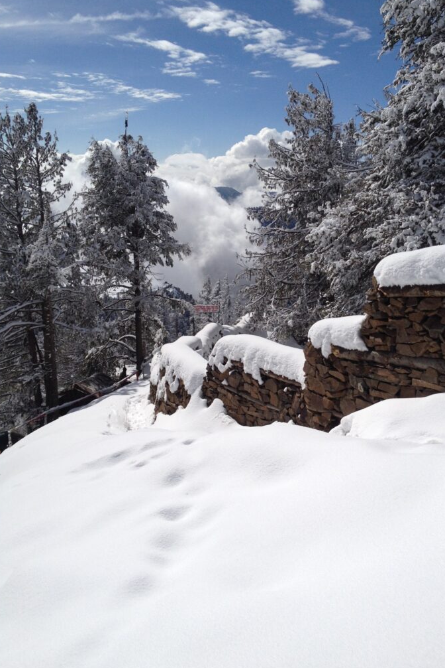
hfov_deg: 35.9
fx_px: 686
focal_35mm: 37
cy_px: 332
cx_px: 245
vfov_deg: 51.9
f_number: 2.4
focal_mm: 4.28
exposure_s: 1/6135
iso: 50
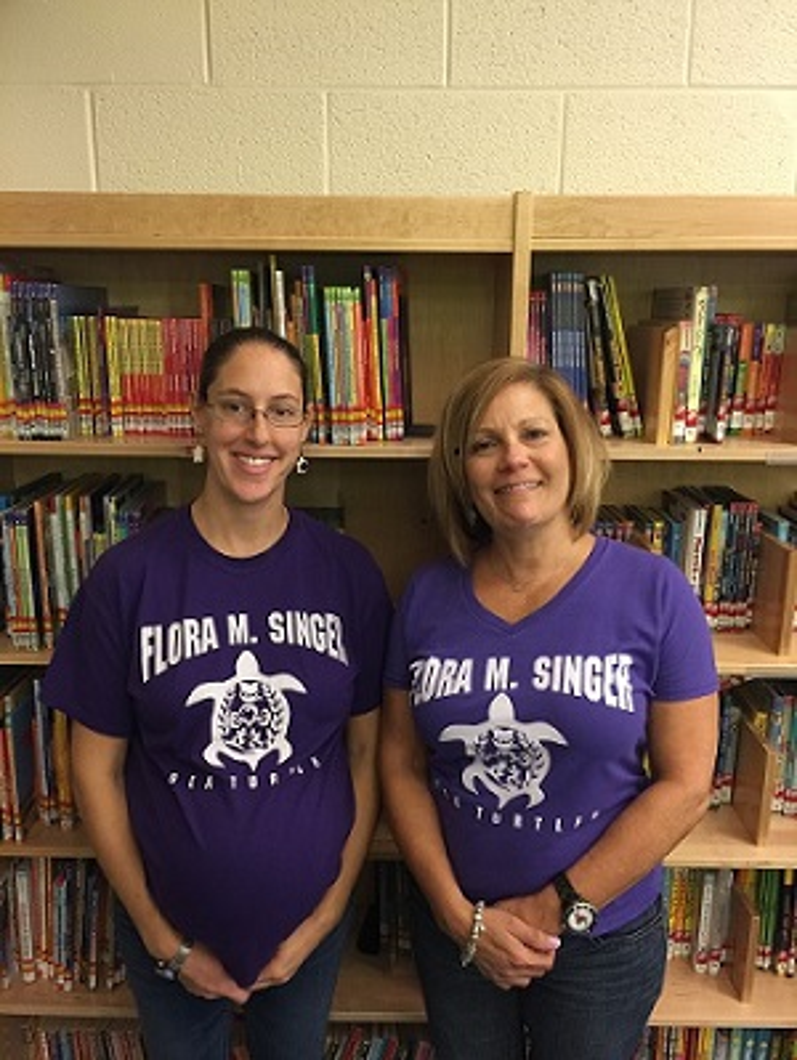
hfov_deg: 48.3
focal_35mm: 29
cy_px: 530
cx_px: 398
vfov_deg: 61.6
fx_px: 889
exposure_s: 1/15
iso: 125
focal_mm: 4.15
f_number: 2.2
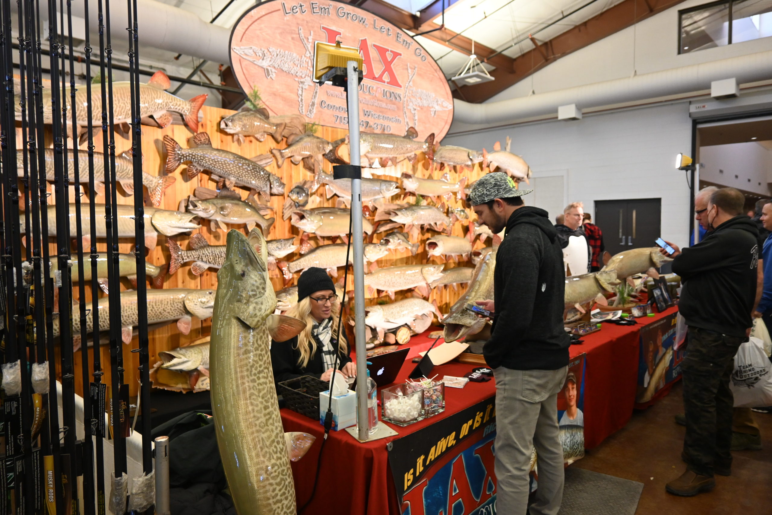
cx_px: 386
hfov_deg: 73.7
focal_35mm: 24
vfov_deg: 53.1
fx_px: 515
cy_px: 258
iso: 1250
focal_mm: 16
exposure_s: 1/125
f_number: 3.5
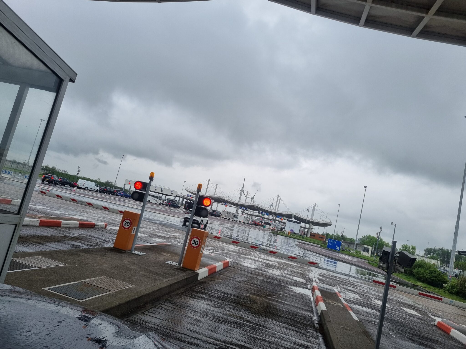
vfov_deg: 53.1
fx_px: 350
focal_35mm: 26
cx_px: 233
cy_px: 174
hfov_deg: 67.3
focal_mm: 5.4
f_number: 1.8
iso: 50
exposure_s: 1/1508
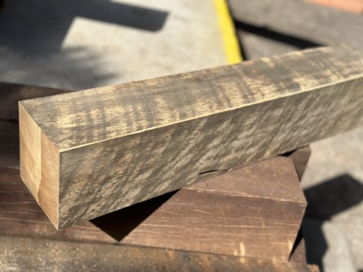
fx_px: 503
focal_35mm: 48
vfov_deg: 30.3
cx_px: 182
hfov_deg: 39.7
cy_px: 136
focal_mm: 6.86
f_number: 1.78
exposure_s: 1/5000
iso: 100
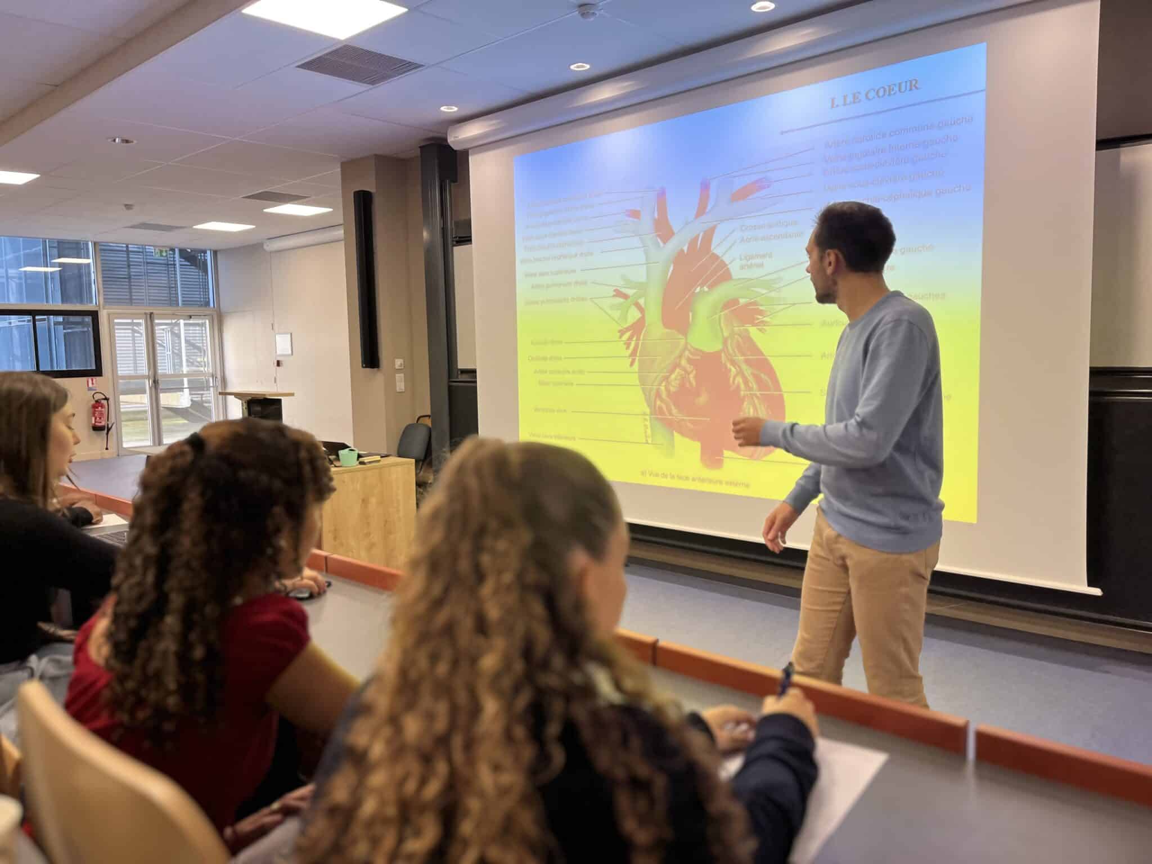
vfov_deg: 53.1
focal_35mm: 26
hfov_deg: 67.3
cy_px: 432
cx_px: 576
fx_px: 865
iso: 64
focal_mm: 5.1
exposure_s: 1/100
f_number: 1.6
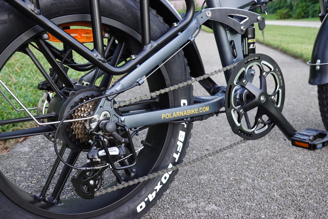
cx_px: 164
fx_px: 346
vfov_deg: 35.0
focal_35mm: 38
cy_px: 110
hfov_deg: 50.7
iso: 200
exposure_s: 1/40
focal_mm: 14.12
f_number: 3.5
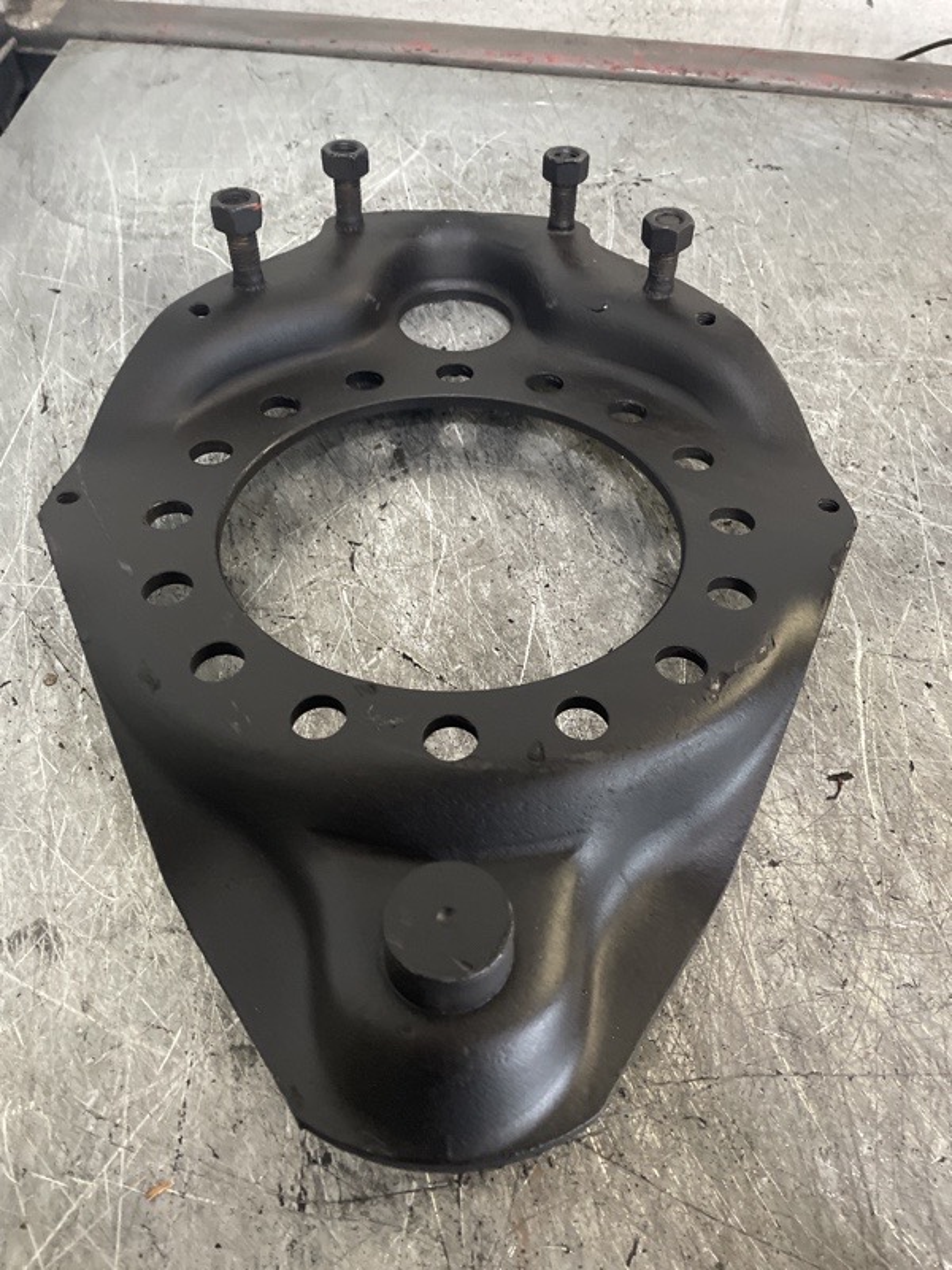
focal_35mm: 26
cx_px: 476
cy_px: 635
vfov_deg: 67.3
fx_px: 953
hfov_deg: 53.1
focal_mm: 4.2
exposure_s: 1/40
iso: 500
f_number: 1.6
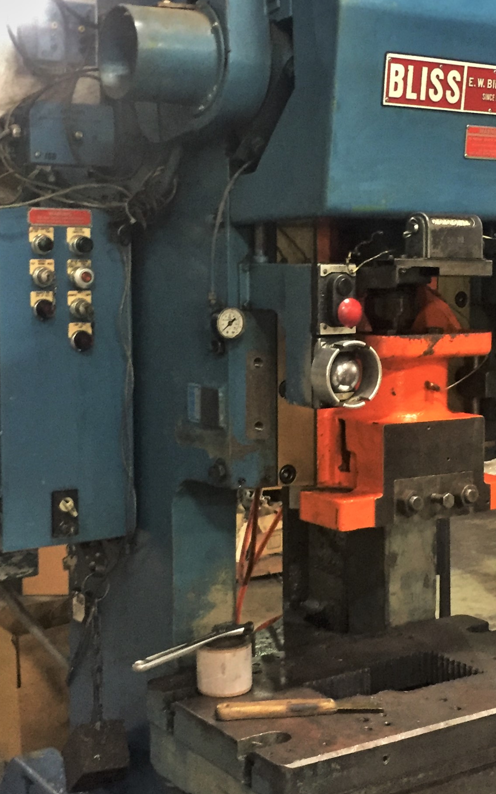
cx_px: 312
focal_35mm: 53
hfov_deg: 24.3
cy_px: 347
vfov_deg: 38.1
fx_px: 1146
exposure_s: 1/15
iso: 250
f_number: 2.2
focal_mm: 4.15
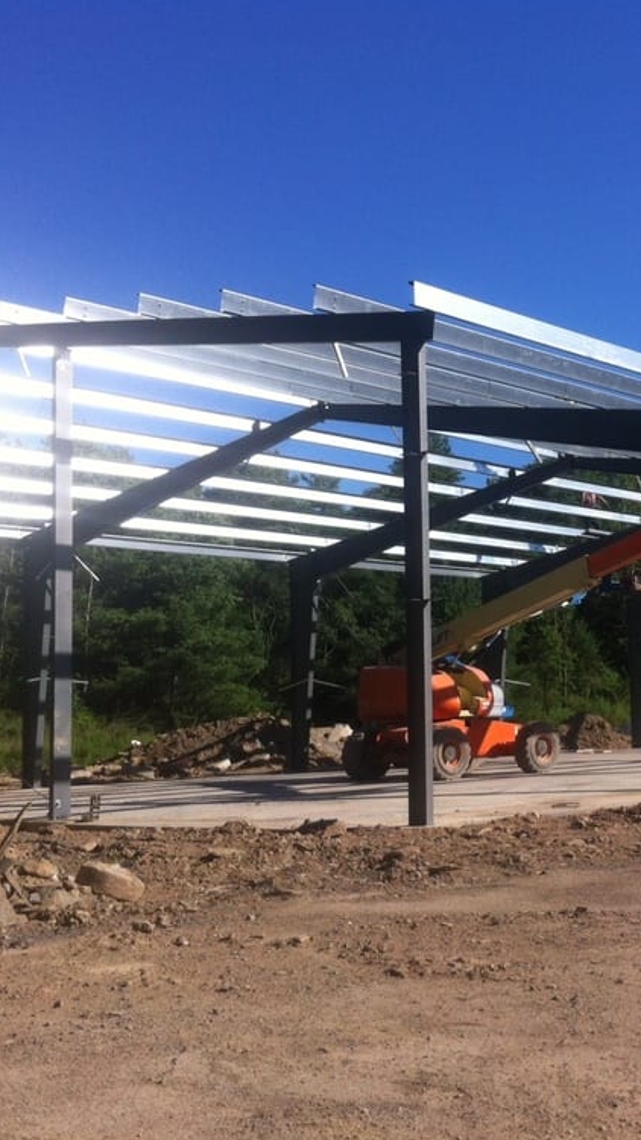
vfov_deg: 39.9
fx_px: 1571
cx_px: 591
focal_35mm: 52
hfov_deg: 22.4
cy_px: 569
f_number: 2.8
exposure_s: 1/1284
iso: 80
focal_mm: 3.85
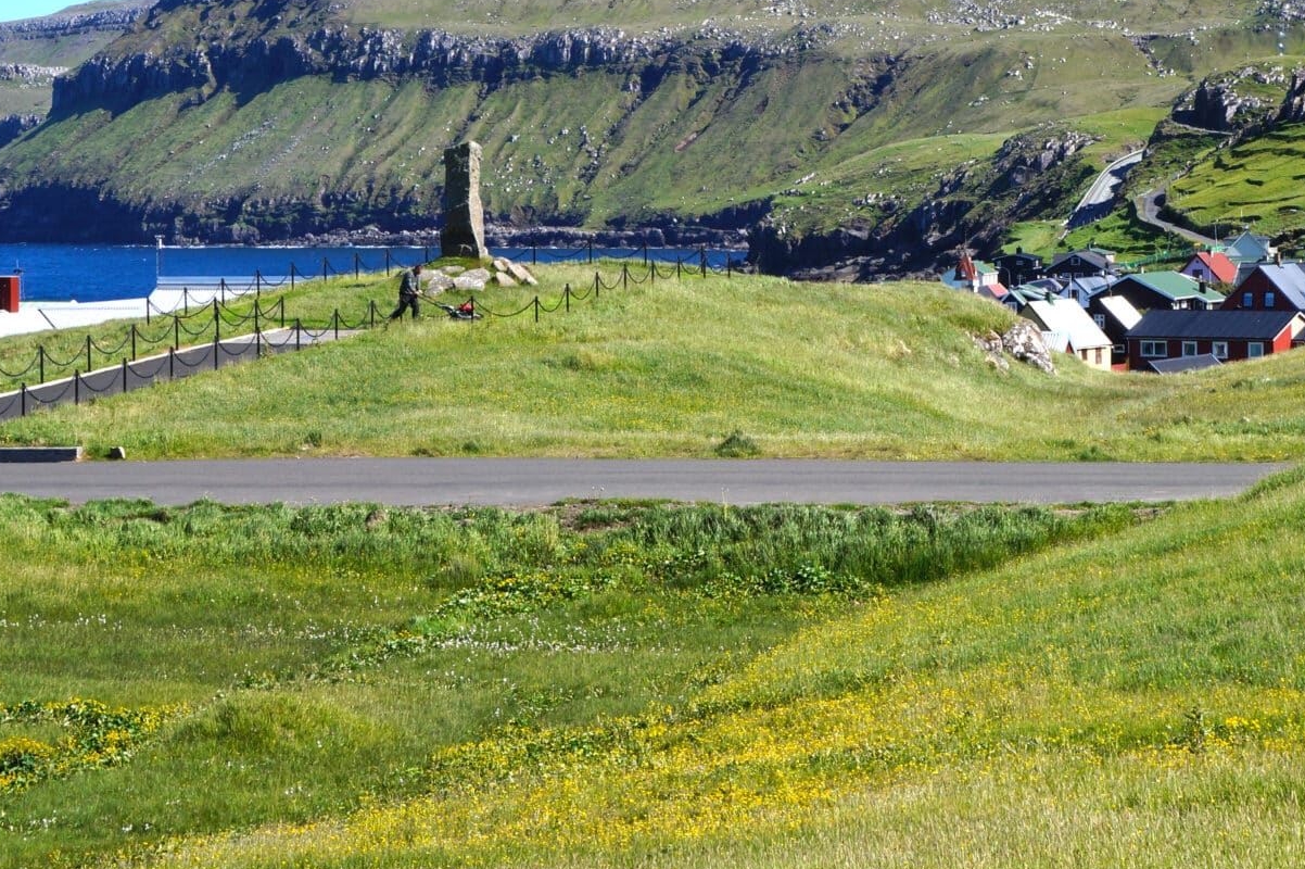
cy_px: 224
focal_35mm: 92
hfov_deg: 22.0
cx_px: 903
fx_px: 3333
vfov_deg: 14.8
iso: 100
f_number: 16
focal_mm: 36
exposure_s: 1/100
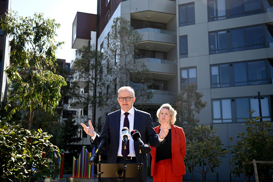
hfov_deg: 43.6
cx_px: 136
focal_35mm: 45
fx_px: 341
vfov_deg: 29.9
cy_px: 91
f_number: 4.5
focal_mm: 45
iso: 250
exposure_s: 1/640
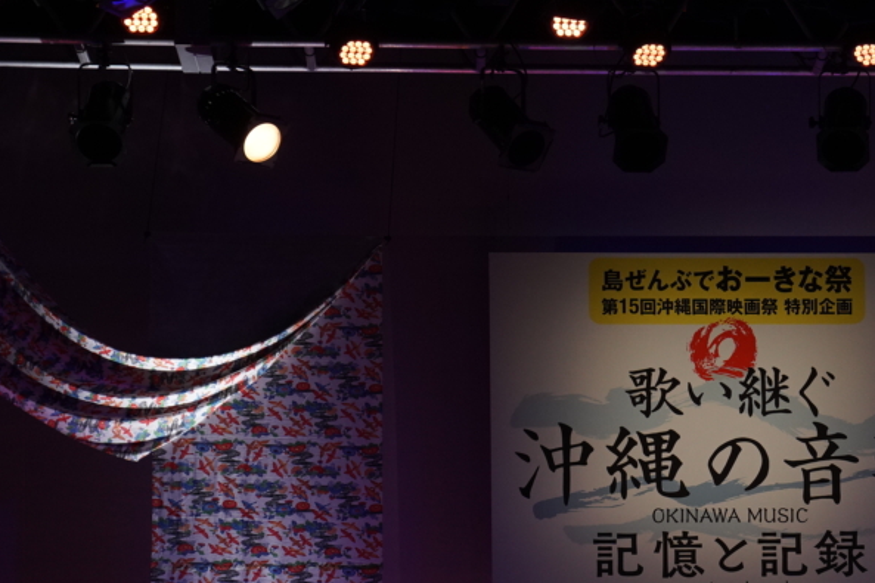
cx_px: 845
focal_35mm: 189
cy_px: 619
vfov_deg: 7.2
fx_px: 4592
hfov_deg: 10.8
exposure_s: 1/200
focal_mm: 70
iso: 1250
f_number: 4
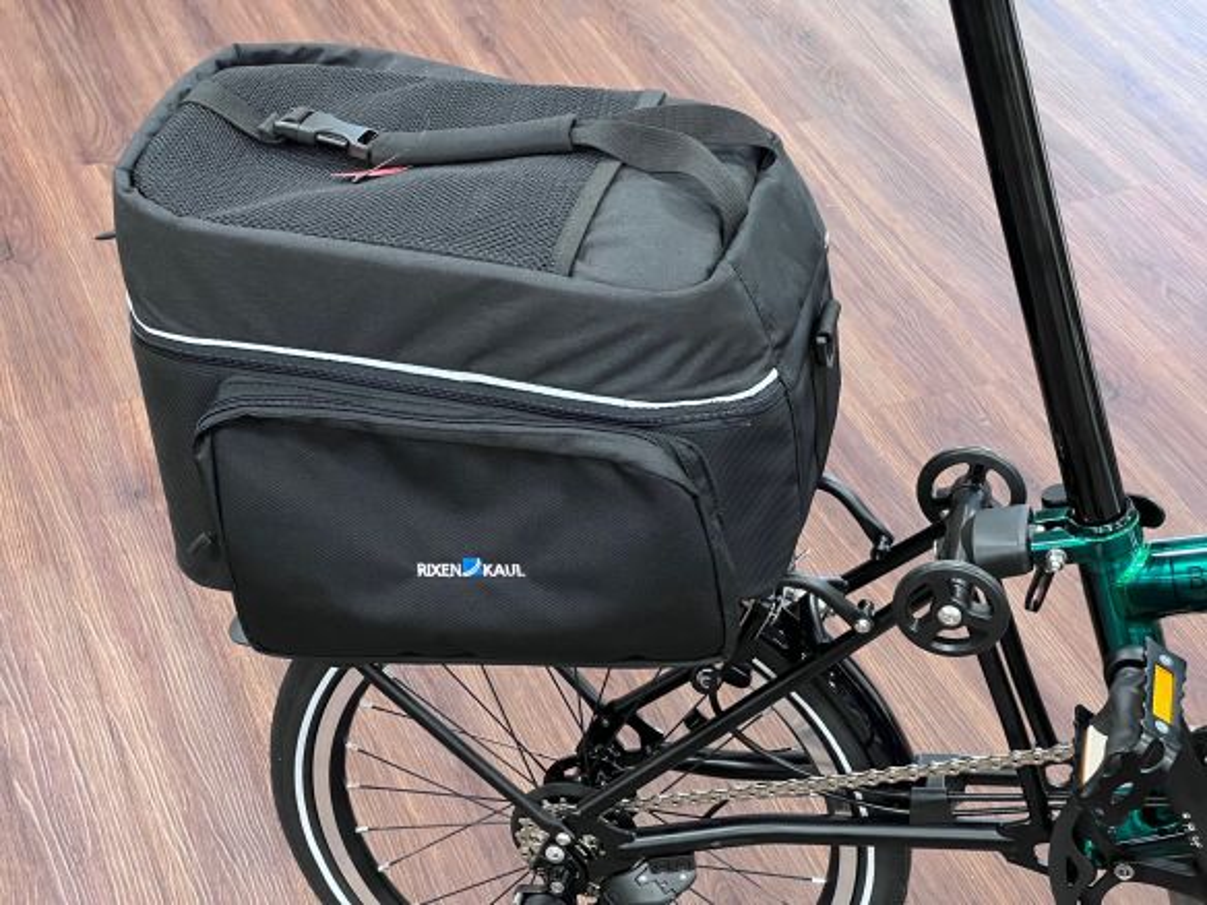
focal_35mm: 77
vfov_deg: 19.1
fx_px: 2685
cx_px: 604
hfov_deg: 25.3
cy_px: 452
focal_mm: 9
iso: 640
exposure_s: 1/50
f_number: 2.8
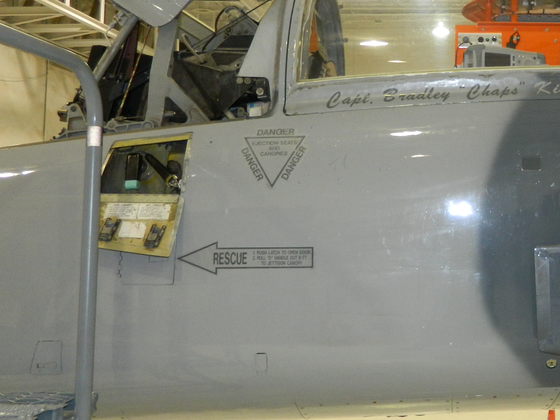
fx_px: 777
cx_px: 495
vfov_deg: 30.0
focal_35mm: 48
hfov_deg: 37.3
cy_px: 130
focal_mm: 4.5
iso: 200
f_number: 3.1
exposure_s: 1/30
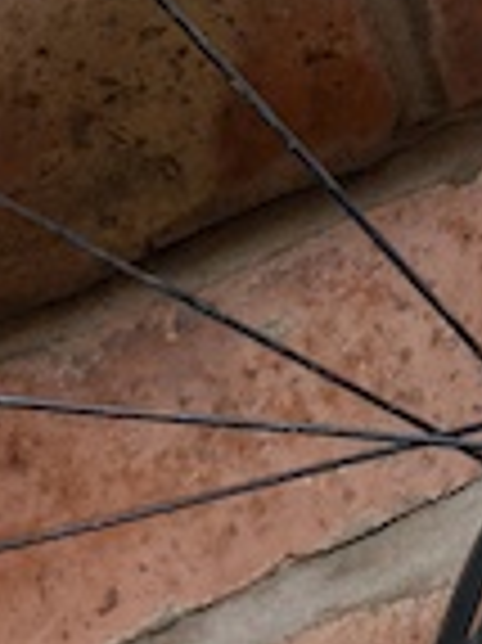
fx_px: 2808
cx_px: 1311
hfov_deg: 8.6
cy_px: -576
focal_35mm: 151
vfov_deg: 11.9
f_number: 1.73
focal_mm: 4.38
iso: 73
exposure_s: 1/50
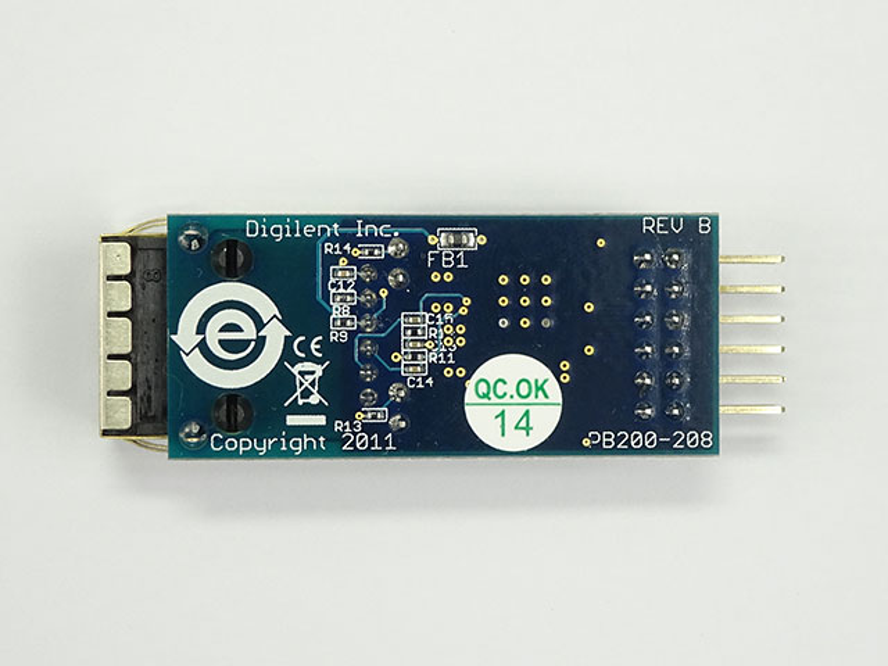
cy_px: 333
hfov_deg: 38.2
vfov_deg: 29.1
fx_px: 1283
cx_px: 444
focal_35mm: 50
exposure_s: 1/50
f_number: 4.5
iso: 100
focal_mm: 8.51
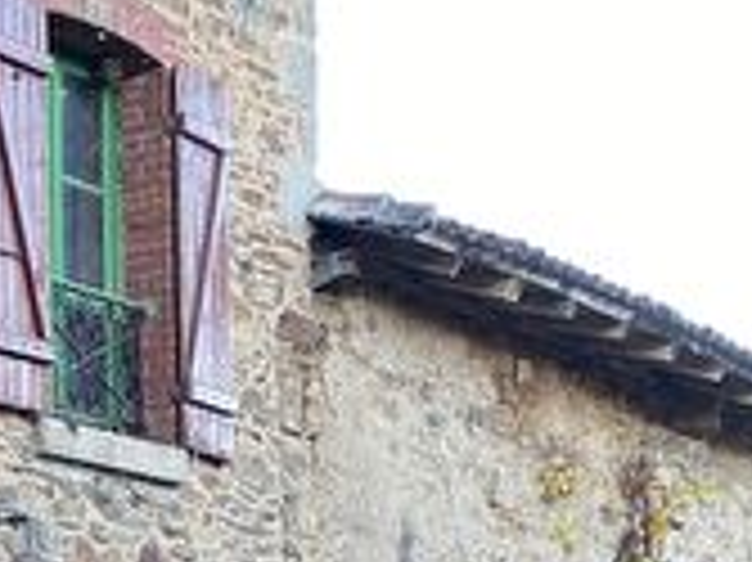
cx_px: -639
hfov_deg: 15.3
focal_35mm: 109
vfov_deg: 13.1
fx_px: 2366
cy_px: 744
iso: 80
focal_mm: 4.25
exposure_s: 1/122
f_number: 1.8
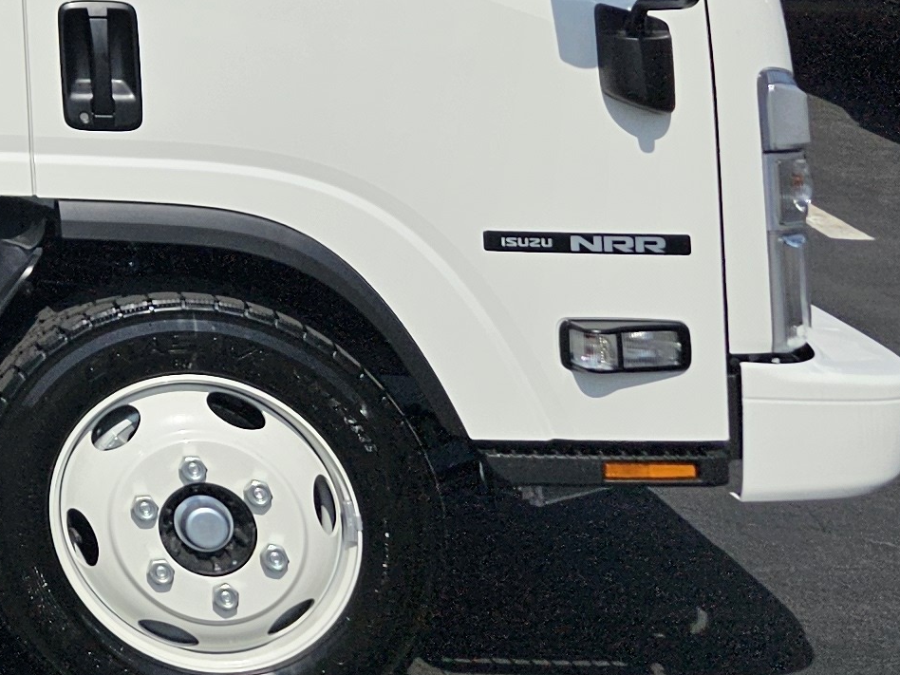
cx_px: -924
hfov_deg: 15.8
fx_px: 2522
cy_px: -522
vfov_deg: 13.7
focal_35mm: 97
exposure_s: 1/2151
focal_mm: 6.3
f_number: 1.7
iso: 10
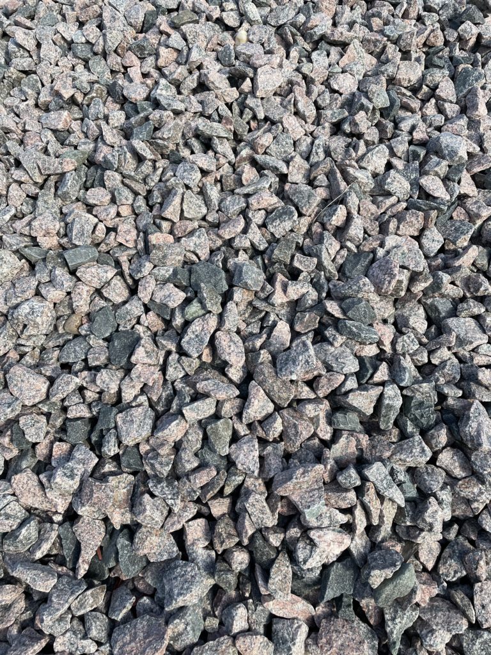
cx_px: 246
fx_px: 492
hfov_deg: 53.1
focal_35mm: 26
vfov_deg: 67.3
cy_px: 328
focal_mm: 4.2
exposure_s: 1/1006
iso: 32
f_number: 1.6
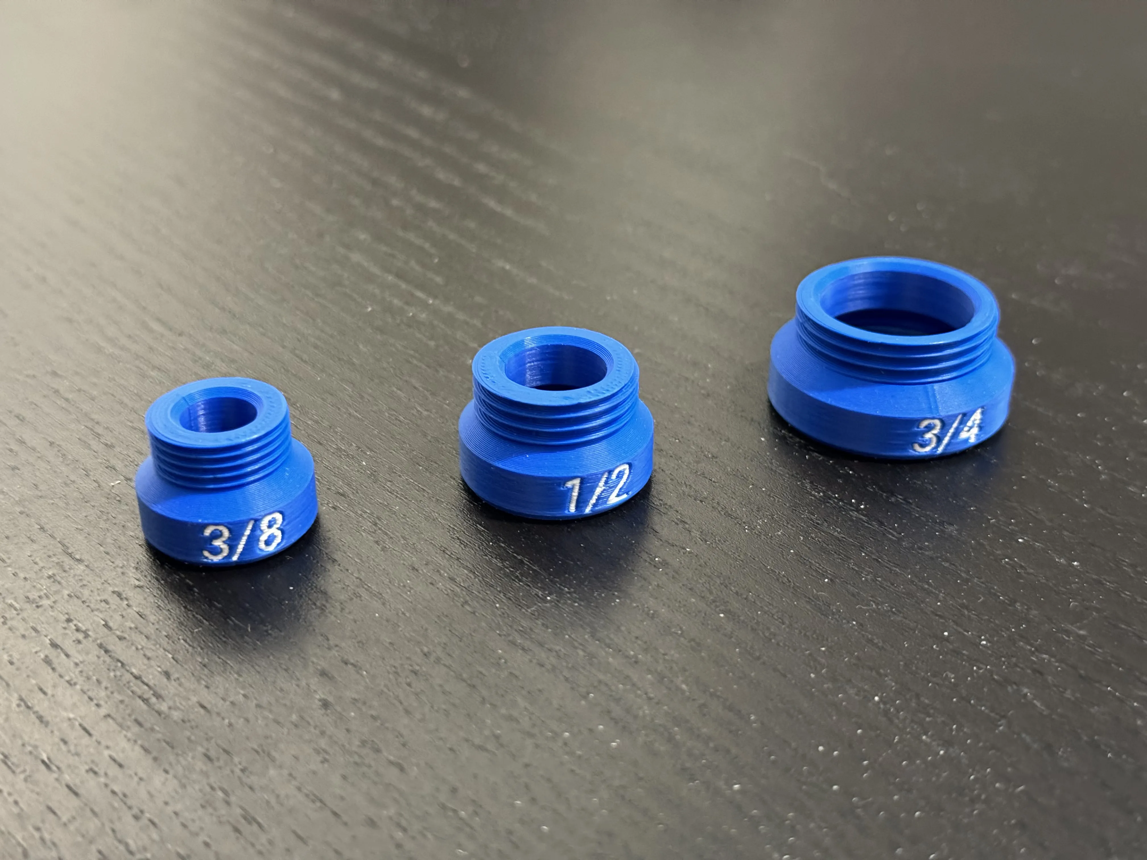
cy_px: 430
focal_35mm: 48
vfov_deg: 30.3
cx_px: 574
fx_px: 1590
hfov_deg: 39.7
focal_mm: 6.76
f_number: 1.78
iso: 500
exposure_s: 1/25
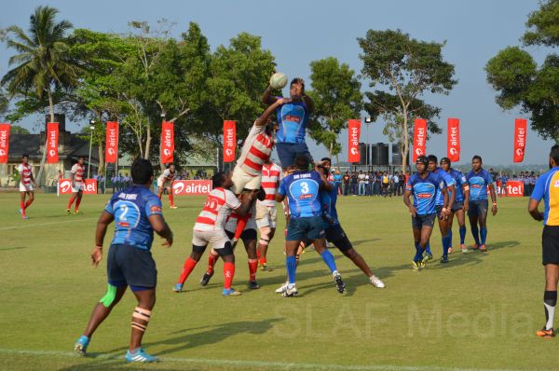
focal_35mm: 82
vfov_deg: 16.5
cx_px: 280
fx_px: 1279
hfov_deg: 24.7
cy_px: 186
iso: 400
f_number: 6.3
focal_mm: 55
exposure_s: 1/1600
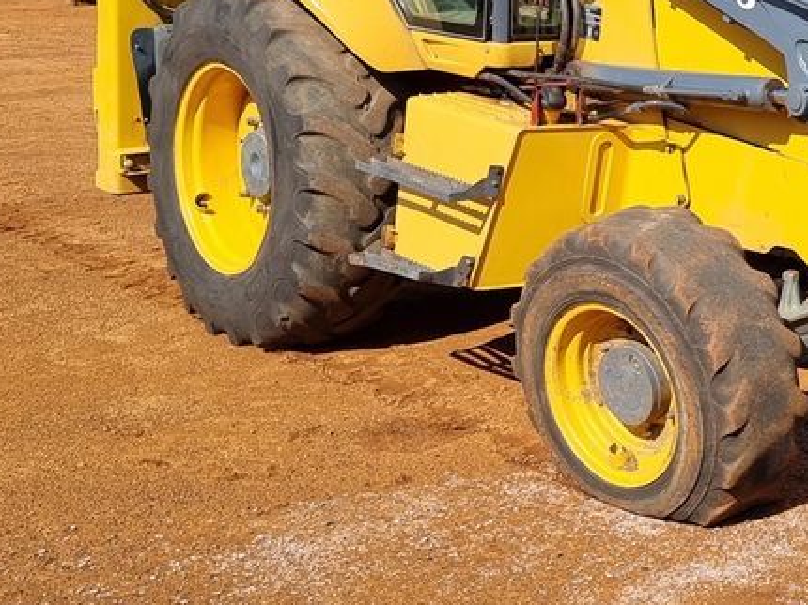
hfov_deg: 27.4
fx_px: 1563
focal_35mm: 67
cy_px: 77
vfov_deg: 21.5
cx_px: 804
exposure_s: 1/956
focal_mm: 6.7
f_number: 1.8
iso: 50
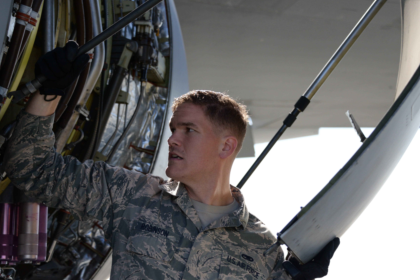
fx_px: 910
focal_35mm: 78
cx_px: 214
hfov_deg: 26.0
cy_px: 160
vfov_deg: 17.5
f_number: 5
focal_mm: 65
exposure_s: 1/4000
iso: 1000
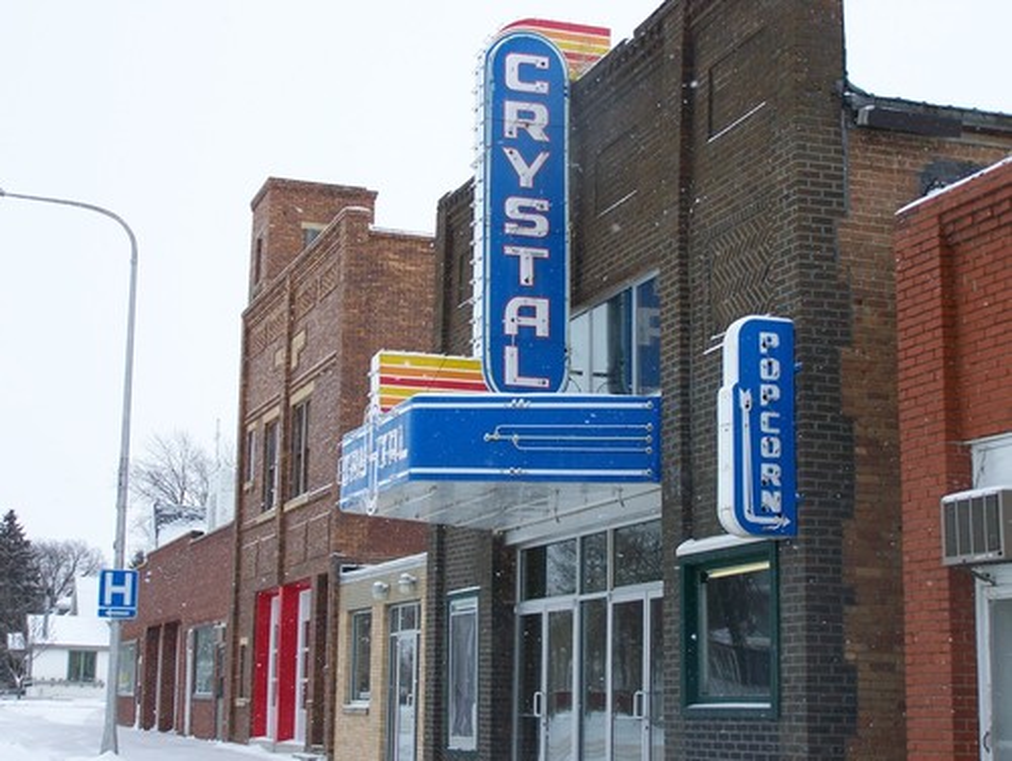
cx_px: 506
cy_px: 380
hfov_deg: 30.2
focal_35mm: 64
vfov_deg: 23.0
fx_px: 1873
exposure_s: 1/1000
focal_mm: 10.7
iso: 80
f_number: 3.2
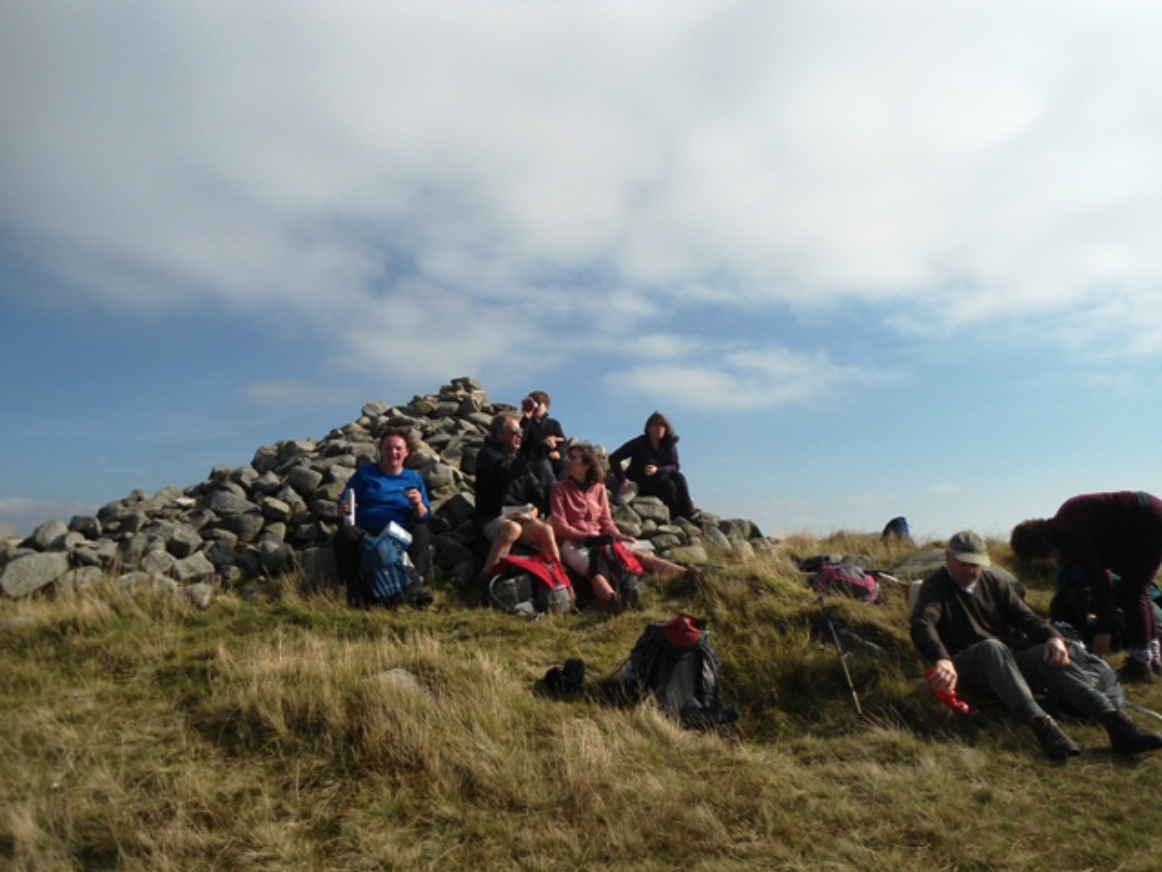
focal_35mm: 26
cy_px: 436
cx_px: 581
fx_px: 873
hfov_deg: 67.3
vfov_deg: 53.1
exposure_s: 1/200
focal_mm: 4.7
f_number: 8
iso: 80
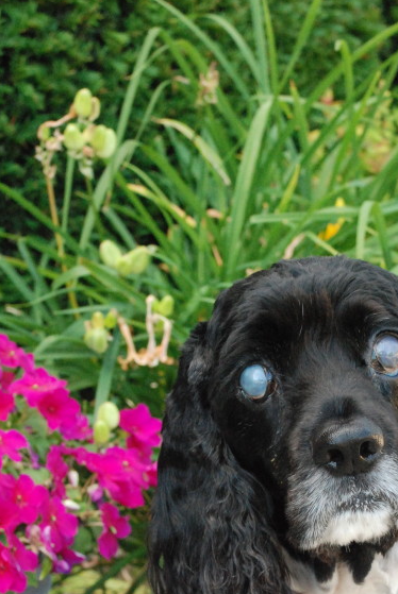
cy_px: 512
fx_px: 1820
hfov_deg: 12.5
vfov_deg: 18.3
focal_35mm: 110
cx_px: 243
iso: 1600
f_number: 8
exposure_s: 1/250
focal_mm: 40
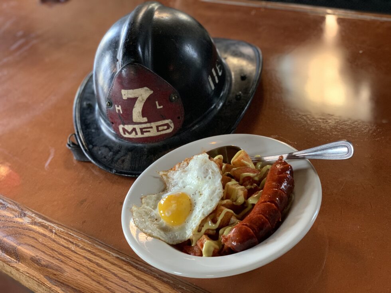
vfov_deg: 28.0
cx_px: 196
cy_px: 146
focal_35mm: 52
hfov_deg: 36.8
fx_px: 587
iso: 250
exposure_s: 1/60
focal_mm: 6
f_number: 2.4
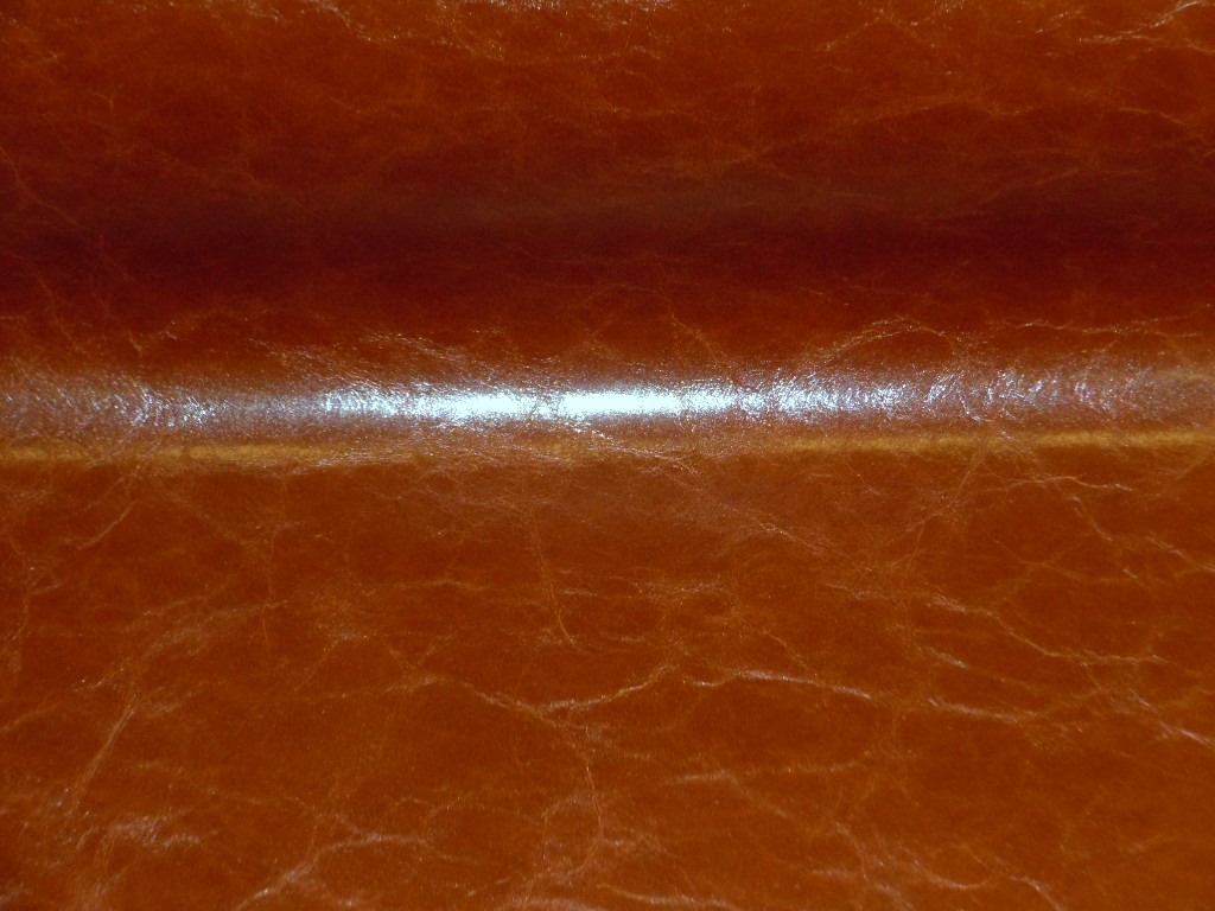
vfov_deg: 14.5
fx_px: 3580
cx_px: 608
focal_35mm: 102
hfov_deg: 19.3
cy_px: 456
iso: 400
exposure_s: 1/50
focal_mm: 18.3
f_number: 5.4
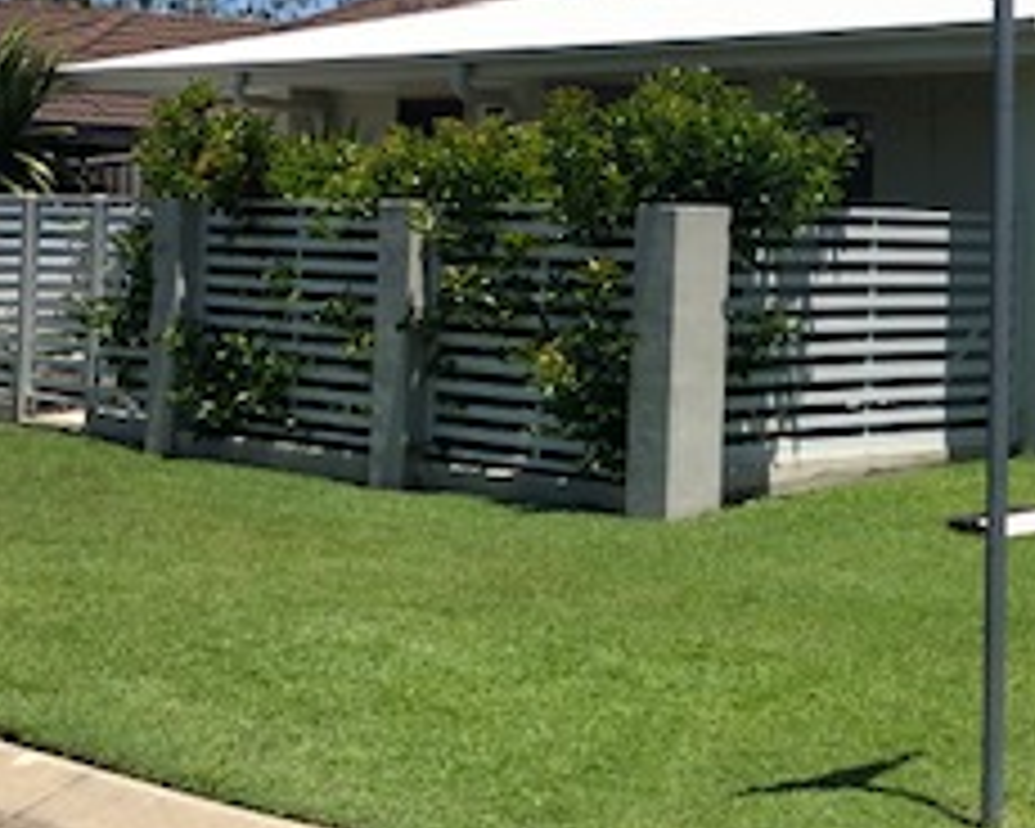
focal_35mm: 76
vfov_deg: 20.0
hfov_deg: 22.9
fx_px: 2328
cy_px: 189
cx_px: 1260
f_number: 1.8
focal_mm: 3.99
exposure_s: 1/2857
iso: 20
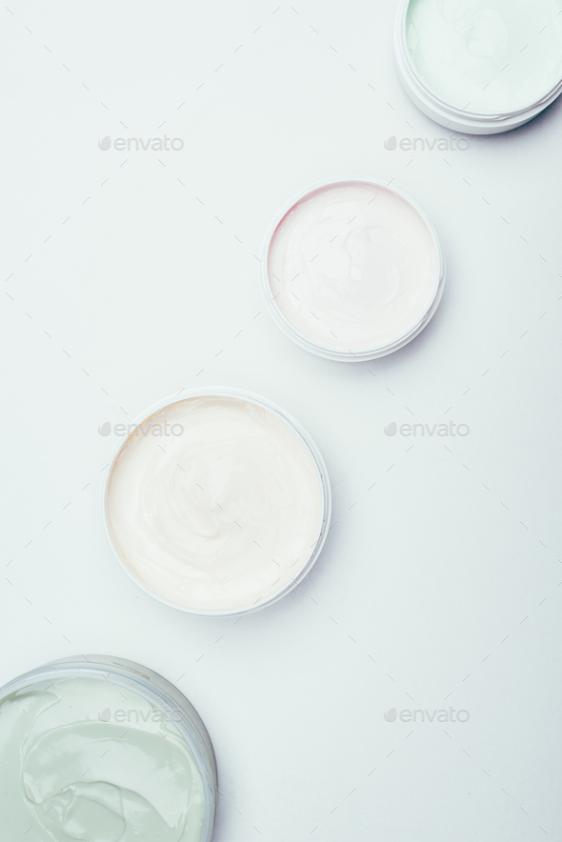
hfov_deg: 27.0
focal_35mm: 50
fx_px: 1170
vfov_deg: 39.6
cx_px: 281
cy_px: 421
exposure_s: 1/160
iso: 100
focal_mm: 50
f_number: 11
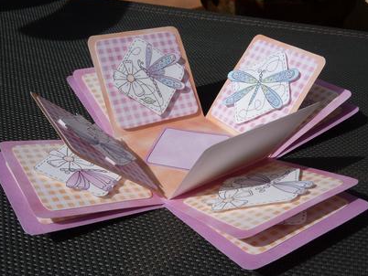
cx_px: 183
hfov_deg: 40.4
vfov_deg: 30.9
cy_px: 145
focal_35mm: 47
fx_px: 500
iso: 80
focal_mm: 6.9
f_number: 5.6
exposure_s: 1/800
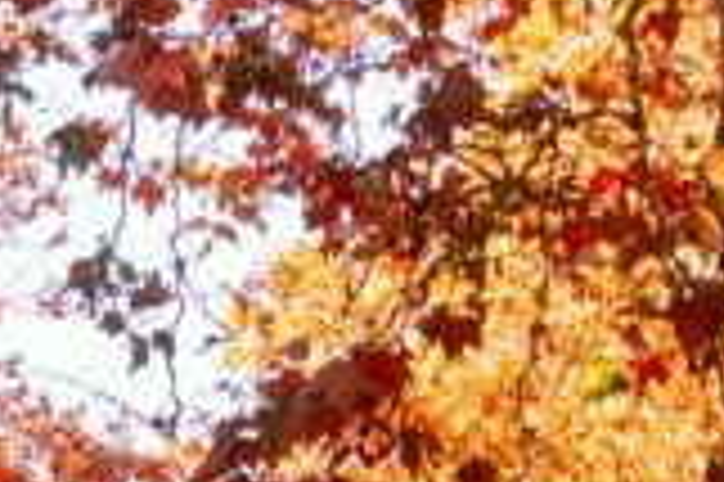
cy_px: 912
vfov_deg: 4.8
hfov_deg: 7.4
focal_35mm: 279
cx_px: 139
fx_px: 5605
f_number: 10
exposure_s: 1/80
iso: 100
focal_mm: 35
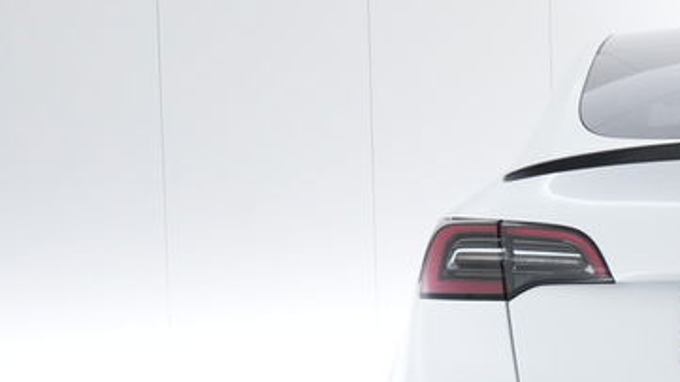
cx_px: 844
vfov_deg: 10.4
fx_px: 2073
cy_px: 420
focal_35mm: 115
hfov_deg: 17.6
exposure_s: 1/50
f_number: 5.6
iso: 800
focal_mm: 33
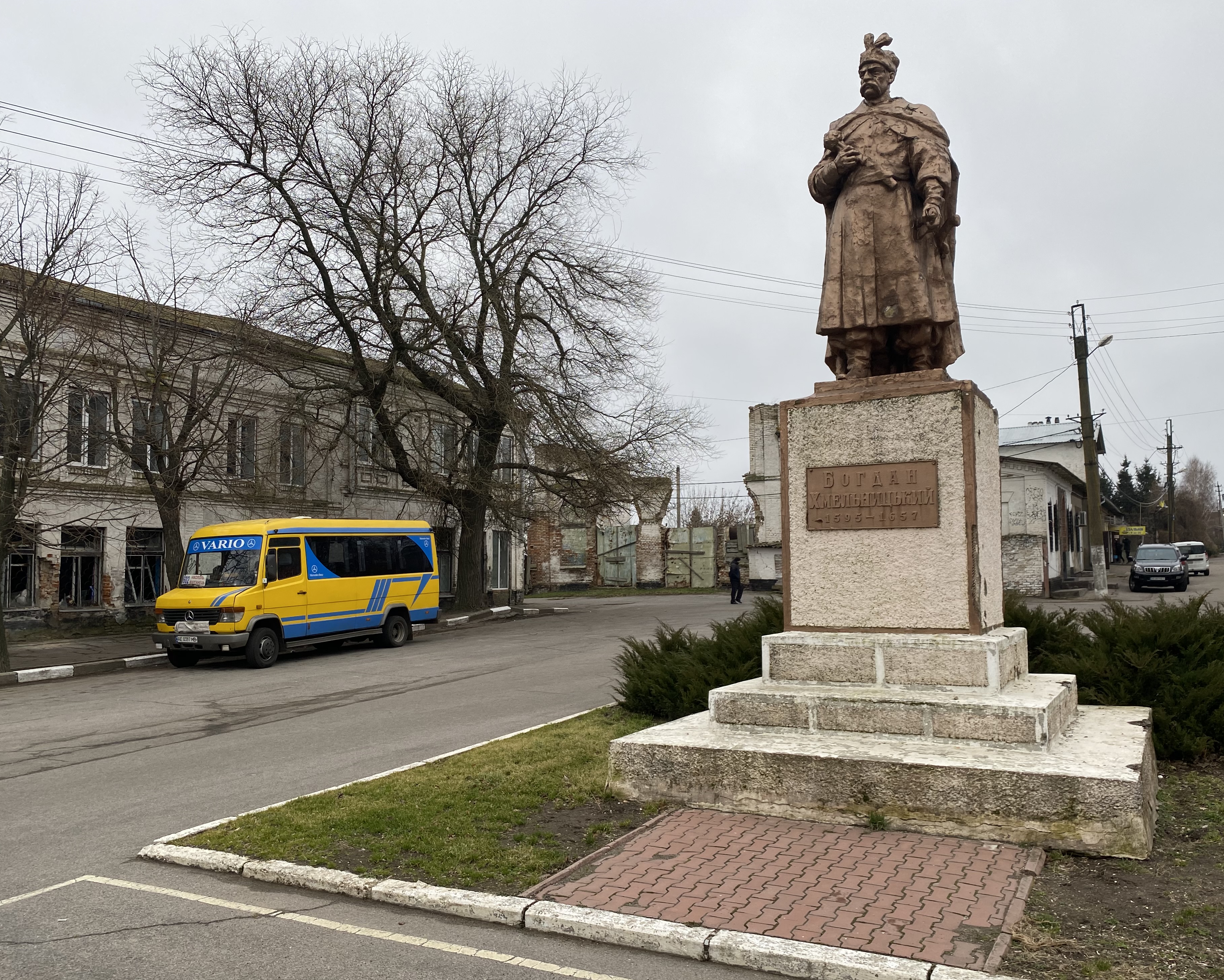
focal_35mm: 28
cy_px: 502
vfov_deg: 51.5
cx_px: 639
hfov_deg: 62.2
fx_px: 1014
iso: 32
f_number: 1.8
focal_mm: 4.25
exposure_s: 1/409
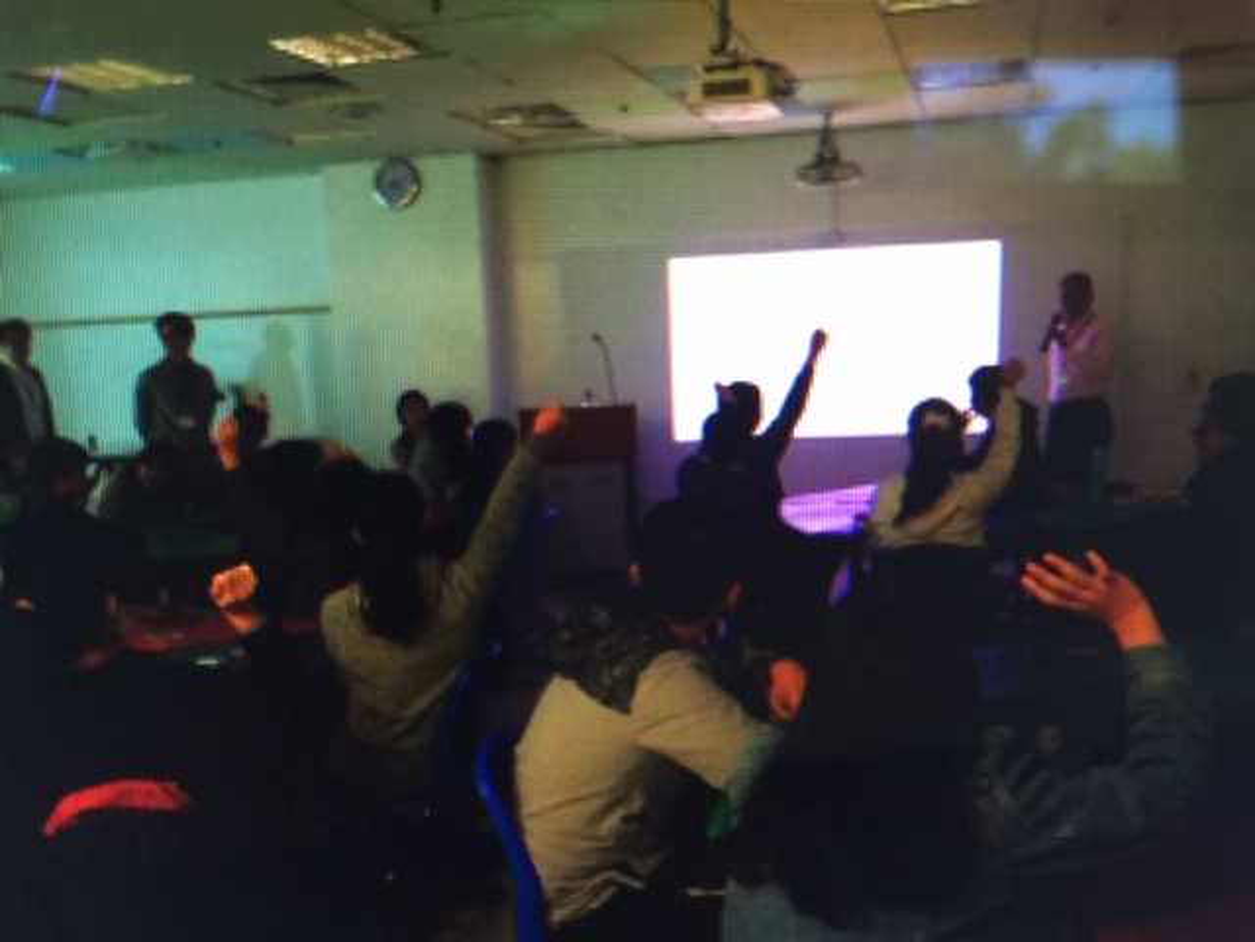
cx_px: 628
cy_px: 471
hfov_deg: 61.7
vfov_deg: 48.2
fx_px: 1051
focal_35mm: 29
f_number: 2.2
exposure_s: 1/15
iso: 100
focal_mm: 4.15
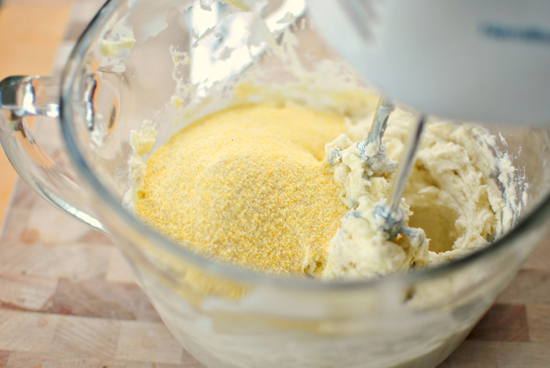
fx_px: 803
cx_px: 275
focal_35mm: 52
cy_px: 184
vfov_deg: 25.8
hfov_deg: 37.8
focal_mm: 35
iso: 200
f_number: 1.8
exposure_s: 1/640
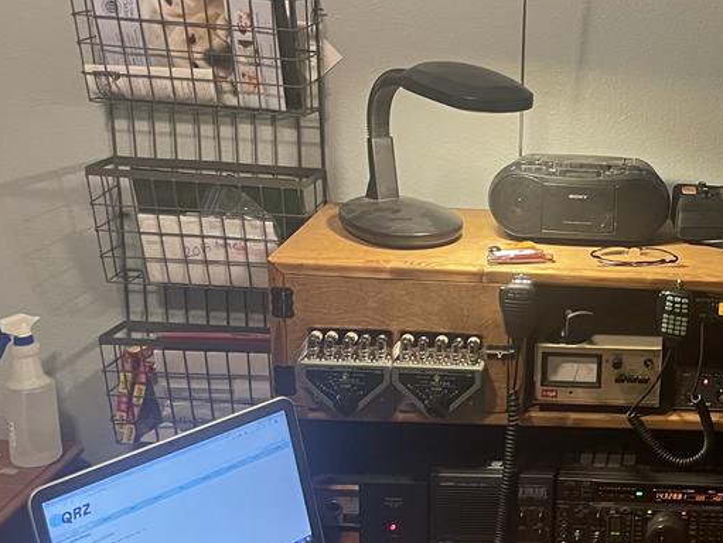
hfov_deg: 28.7
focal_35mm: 61
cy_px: 239
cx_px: 799
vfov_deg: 24.0
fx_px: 1275
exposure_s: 1/40
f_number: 1.6
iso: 500
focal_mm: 4.2
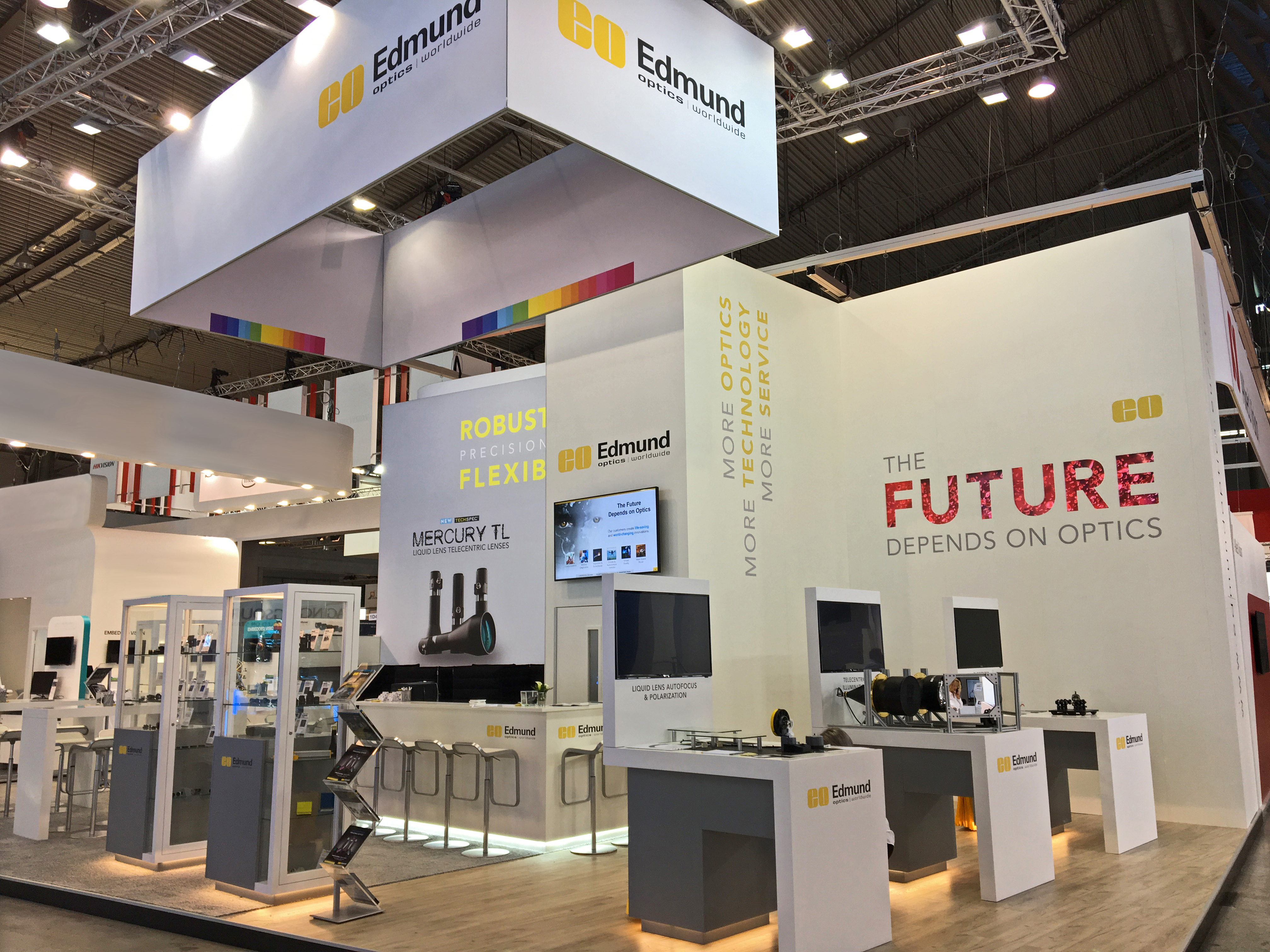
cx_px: 635
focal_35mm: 29
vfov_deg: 48.2
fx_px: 1064
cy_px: 476
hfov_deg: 61.7
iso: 32
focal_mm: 4.15
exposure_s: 1/50
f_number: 2.2
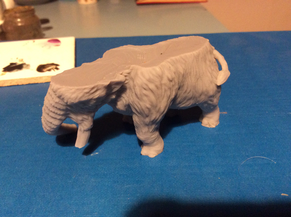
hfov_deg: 56.9
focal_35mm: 32
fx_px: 269
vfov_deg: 44.1
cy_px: 108
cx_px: 146
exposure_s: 1/17
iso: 320
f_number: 2.4
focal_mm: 3.3
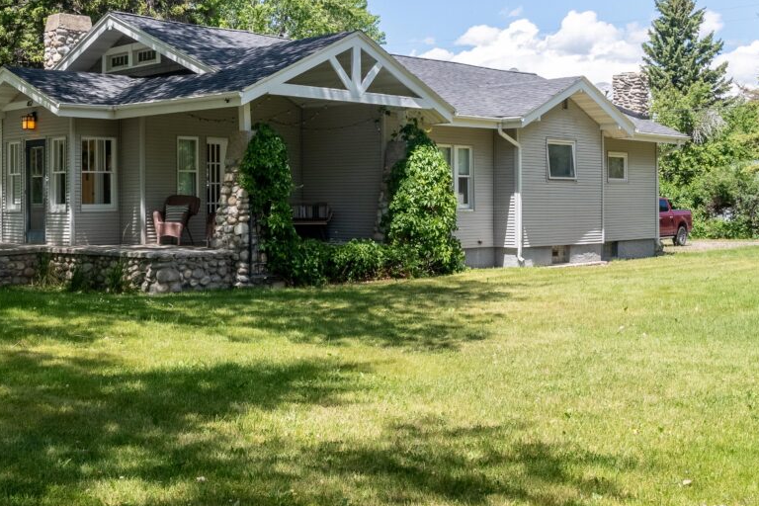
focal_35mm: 48
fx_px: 1012
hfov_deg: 40.4
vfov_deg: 28.0
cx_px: 232
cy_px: 213
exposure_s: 1/2000
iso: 400
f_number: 8
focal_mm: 16
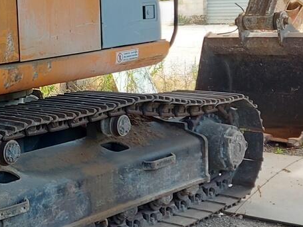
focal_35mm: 79
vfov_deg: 18.6
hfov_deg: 21.7
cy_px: 63
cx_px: -118
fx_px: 692
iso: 32
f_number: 1.8
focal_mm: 5.23
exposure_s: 1/60
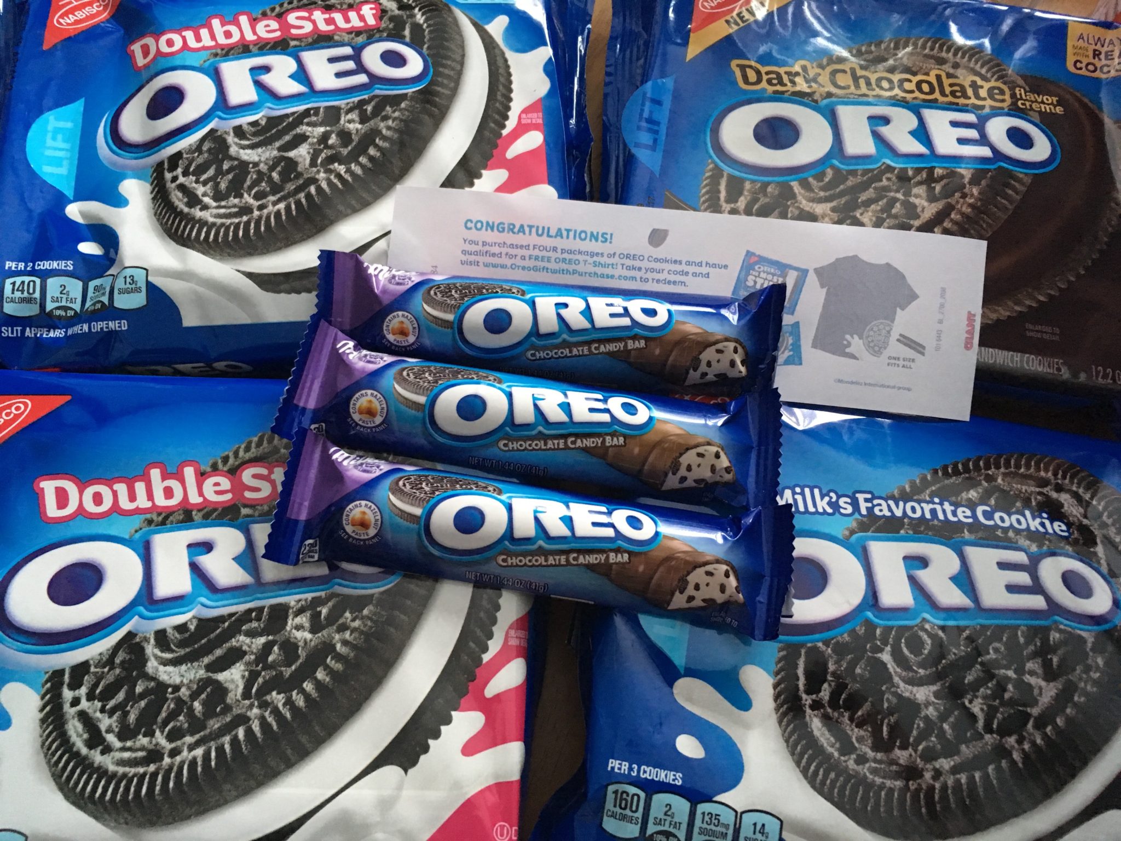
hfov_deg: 61.7
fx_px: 939
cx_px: 560
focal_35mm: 29
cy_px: 420
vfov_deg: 48.2
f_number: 2.2
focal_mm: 4.15
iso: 200
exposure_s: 1/30
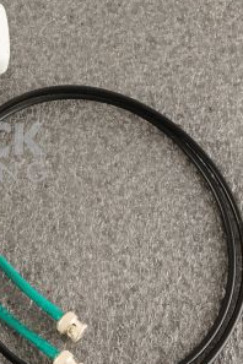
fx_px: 1023
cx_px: -76
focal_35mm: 101
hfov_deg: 13.1
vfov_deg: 20.2
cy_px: 153
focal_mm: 50
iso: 1600
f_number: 13
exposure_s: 1/125
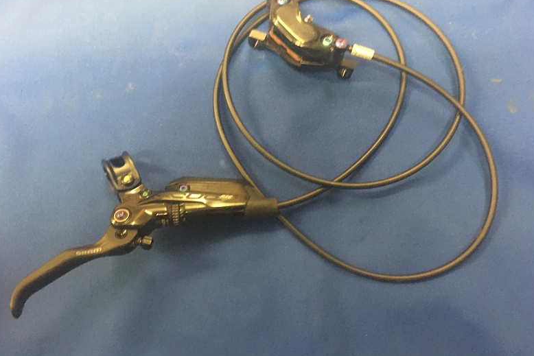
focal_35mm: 31
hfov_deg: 60.3
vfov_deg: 42.2
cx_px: 268
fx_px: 460
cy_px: 153
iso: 400
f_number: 2.2
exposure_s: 1/17
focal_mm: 4.15
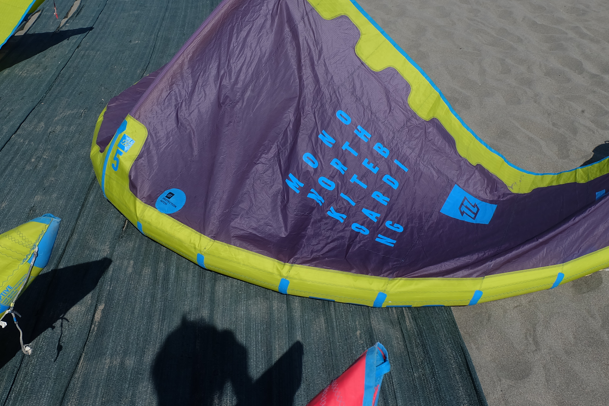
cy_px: 128
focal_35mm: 37
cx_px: 308
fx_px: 626
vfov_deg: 35.5
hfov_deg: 51.9
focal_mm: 16
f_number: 10
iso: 200
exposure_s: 1/420
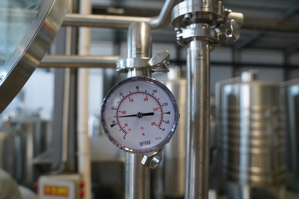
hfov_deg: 71.5
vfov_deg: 51.3
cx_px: 150
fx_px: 208
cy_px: 100
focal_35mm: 25
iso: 1250
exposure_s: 1/160
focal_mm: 25
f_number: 4
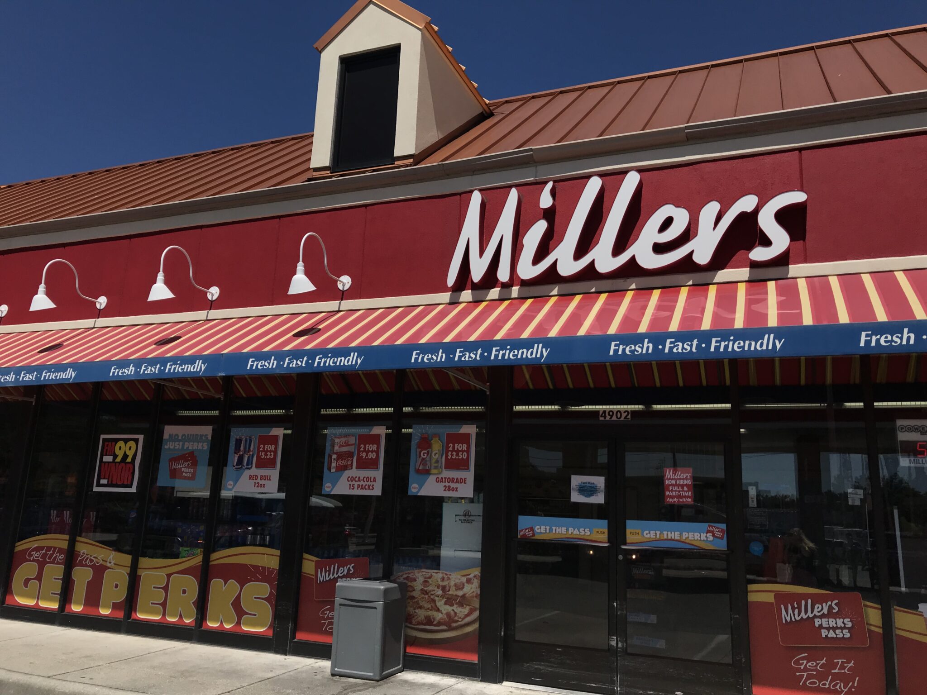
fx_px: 750
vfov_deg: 49.7
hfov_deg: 63.4
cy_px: 348
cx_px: 464
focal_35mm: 28
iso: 20
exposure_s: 1/5051
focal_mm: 3.99
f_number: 1.8
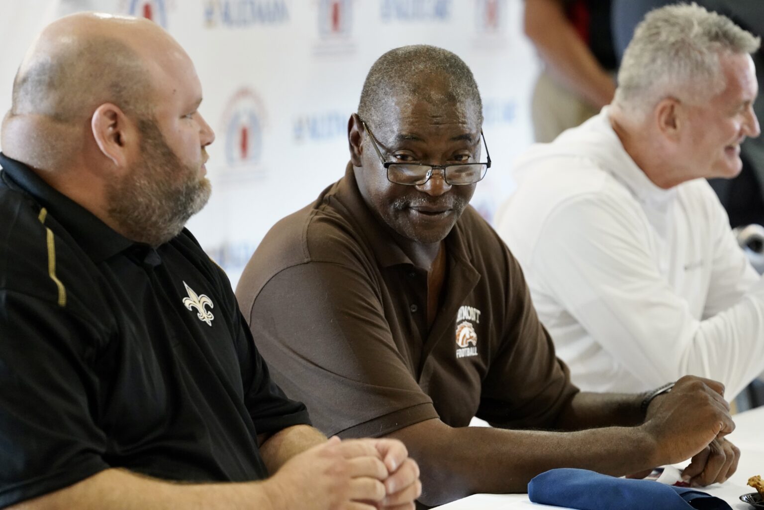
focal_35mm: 179
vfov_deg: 7.7
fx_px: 3798
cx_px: 382
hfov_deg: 11.5
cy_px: 255
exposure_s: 1/160
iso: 8000
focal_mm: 179
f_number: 4.5
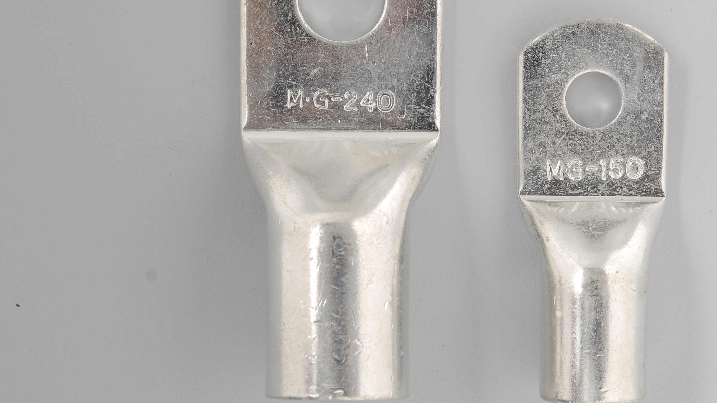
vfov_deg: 9.2
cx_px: 444
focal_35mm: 132
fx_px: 2510
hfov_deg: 16.2
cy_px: 159
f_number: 13
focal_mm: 52
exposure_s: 1/80
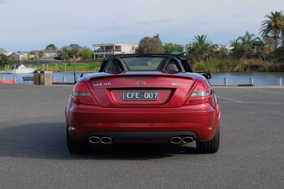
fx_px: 410
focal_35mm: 52
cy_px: 94
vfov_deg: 26.0
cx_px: 142
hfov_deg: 38.2
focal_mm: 34.5
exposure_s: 1/500
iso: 500
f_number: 8
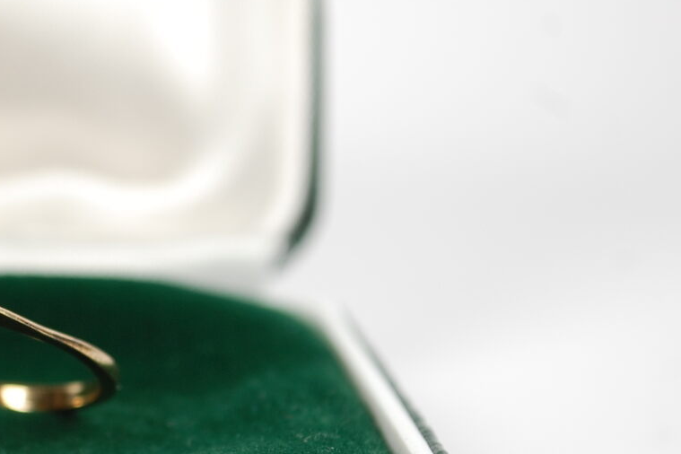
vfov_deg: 9.1
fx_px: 2858
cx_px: -35
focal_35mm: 151
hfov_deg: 13.4
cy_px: 308
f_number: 5.6
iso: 250
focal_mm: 45
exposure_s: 1/125
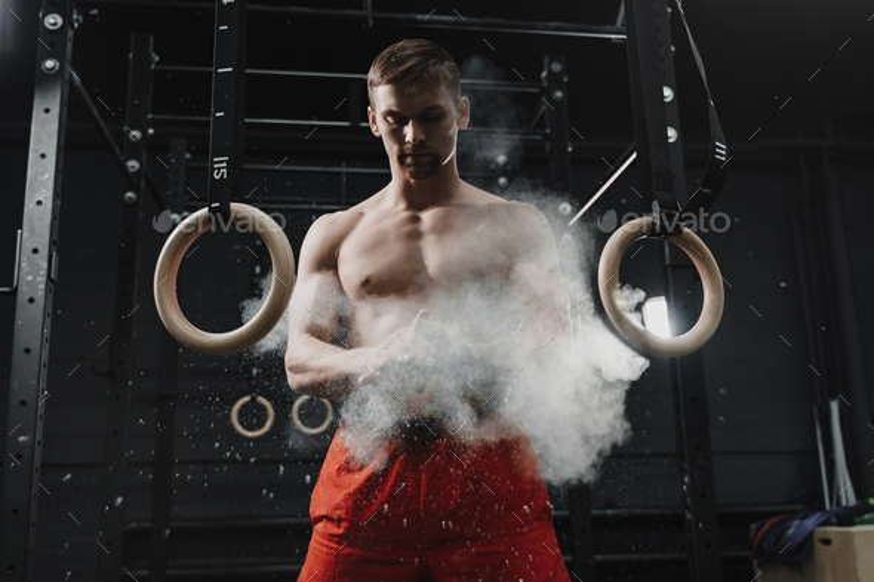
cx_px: 437
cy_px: 291
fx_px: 849
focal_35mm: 35
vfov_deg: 37.8
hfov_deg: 54.4
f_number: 2.8
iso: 640
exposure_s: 1/250
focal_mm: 35
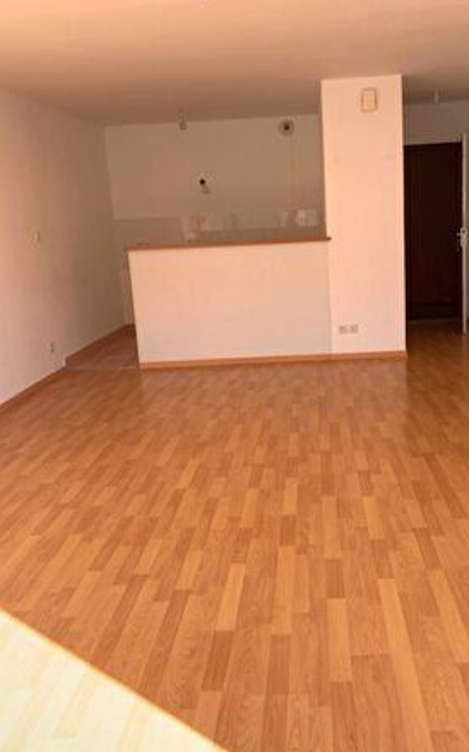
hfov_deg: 38.1
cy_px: 361
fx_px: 676
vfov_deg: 58.1
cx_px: 281
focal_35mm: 33
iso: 25
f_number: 1.8
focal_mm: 4.25
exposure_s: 1/165
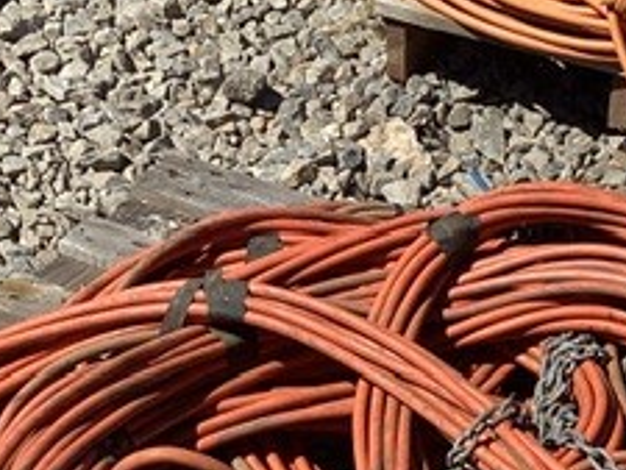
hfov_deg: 22.1
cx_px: 445
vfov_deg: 15.8
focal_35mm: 88
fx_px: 1592
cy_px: 634
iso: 25
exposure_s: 1/1431
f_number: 2.4
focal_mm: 3.3
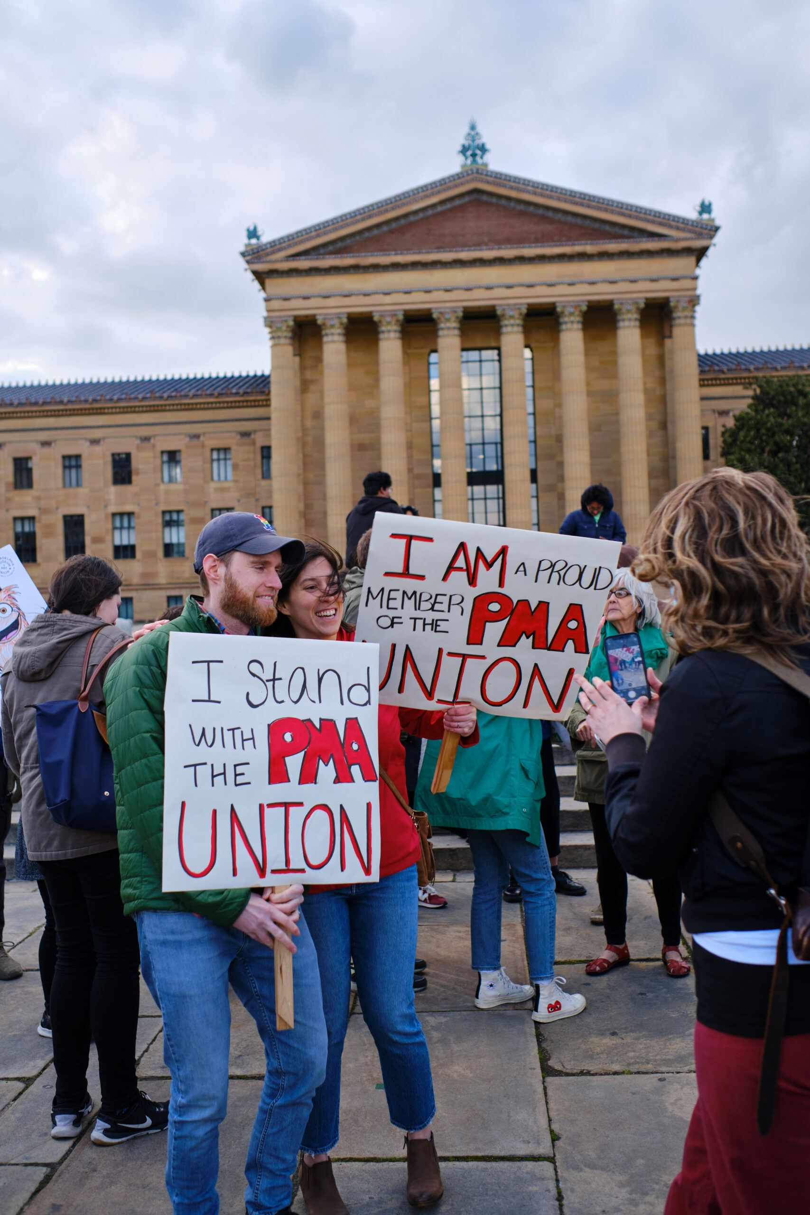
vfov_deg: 54.4
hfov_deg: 37.9
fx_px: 1181
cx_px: 405
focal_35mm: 35
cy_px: 608
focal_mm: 23
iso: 160
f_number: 2.8
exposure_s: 1/420
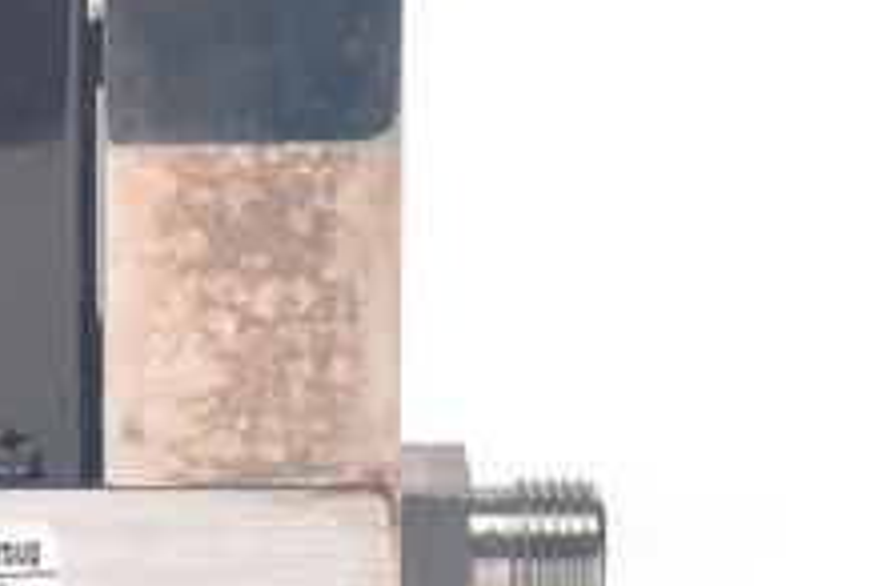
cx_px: 0
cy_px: -20
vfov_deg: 6.0
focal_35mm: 226
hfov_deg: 9.0
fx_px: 5521
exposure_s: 1/200
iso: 200
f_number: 13
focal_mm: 55
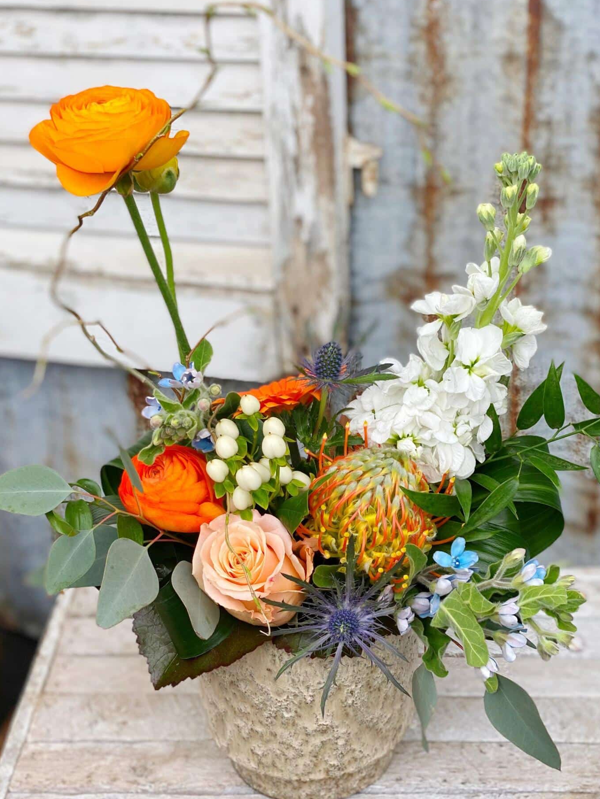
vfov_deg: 32.7
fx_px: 1363
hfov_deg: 24.8
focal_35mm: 59
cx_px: 325
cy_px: 426
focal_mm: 6
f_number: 2
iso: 20
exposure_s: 1/179
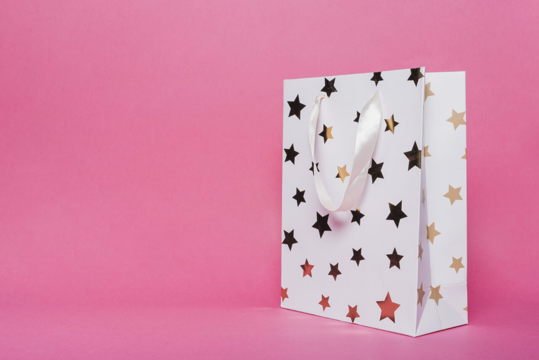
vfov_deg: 27.0
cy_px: 180
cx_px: 270
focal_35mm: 50
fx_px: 749
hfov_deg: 39.6
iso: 1000
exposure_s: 1/160
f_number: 16
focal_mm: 50
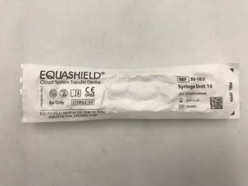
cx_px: 124
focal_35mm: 28
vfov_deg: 49.7
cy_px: 93
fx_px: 201
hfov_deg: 63.4
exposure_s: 1/60
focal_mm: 3.99
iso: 32
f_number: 1.8
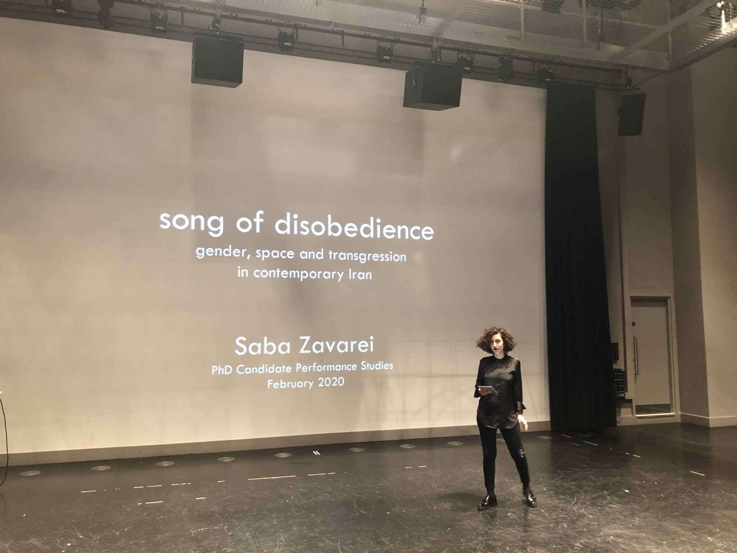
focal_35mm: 28
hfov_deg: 63.4
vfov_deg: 49.7
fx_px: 596
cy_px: 276
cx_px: 368
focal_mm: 3.99
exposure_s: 1/13
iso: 100
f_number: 1.8
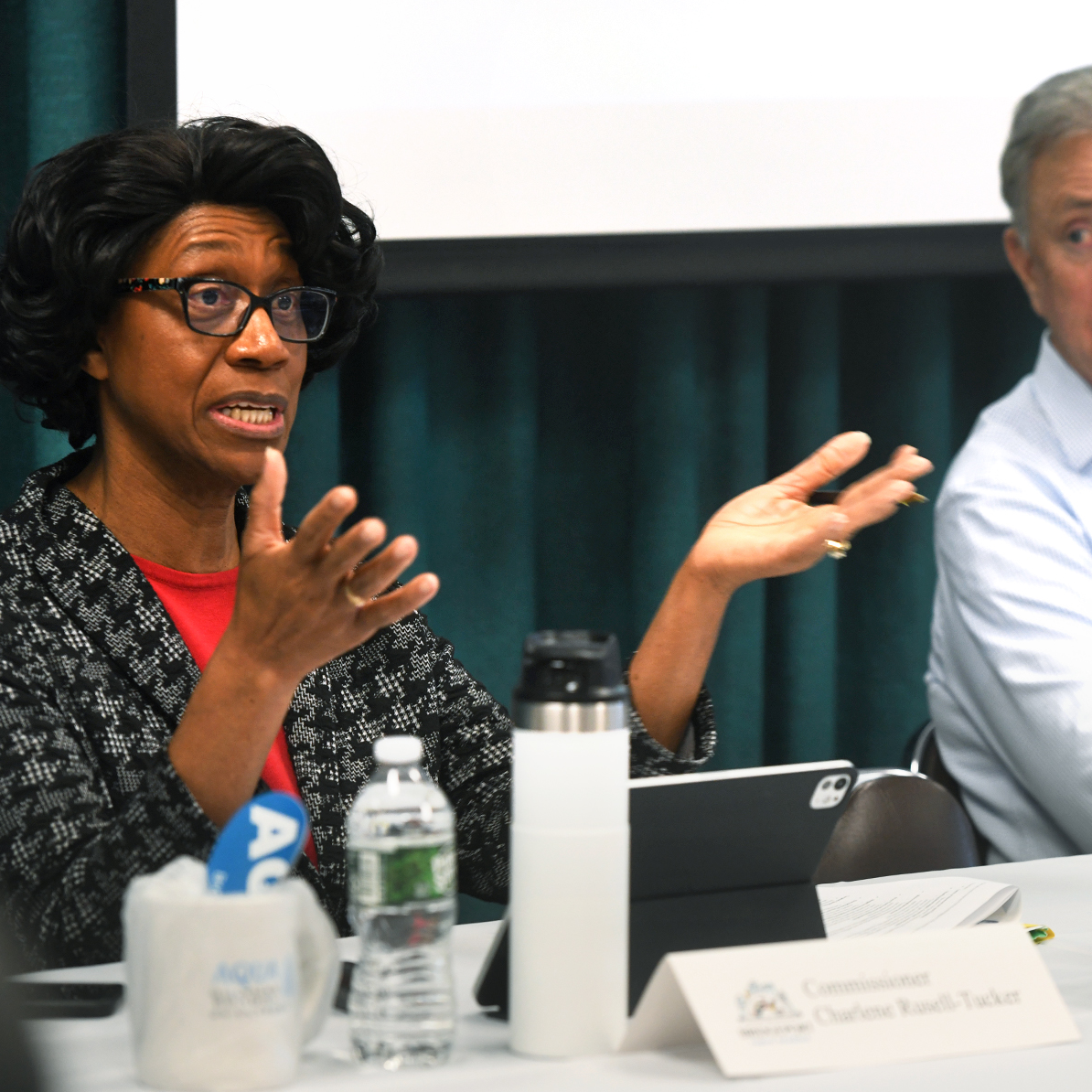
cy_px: 545
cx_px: 643
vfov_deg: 10.1
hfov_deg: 10.1
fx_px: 6174
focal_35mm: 173
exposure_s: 1/125
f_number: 4
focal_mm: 135
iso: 1600
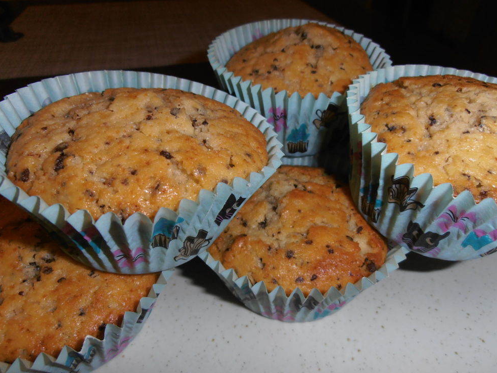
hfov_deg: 69.4
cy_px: 194
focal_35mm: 25
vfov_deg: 54.9
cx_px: 256
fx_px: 359
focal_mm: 4.2
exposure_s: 1/30
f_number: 3
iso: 80
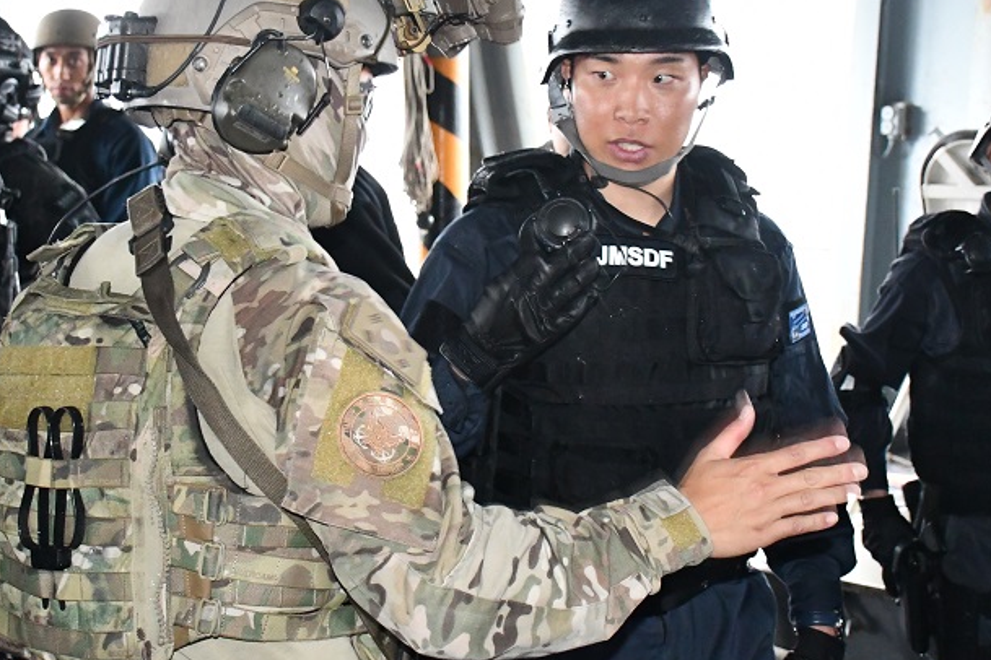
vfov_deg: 21.1
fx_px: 1762
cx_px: 487
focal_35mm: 64
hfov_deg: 31.4
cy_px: 203
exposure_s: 1/60
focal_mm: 26
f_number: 3.8
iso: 5600
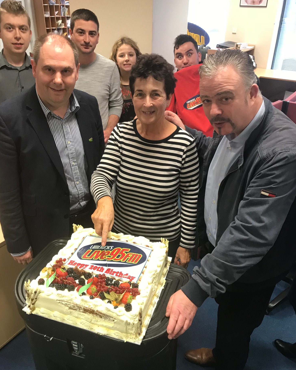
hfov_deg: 48.5
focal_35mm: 30
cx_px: 148
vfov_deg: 58.7
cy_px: 196
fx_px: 329
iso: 40
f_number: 1.8
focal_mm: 3.99
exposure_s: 1/17
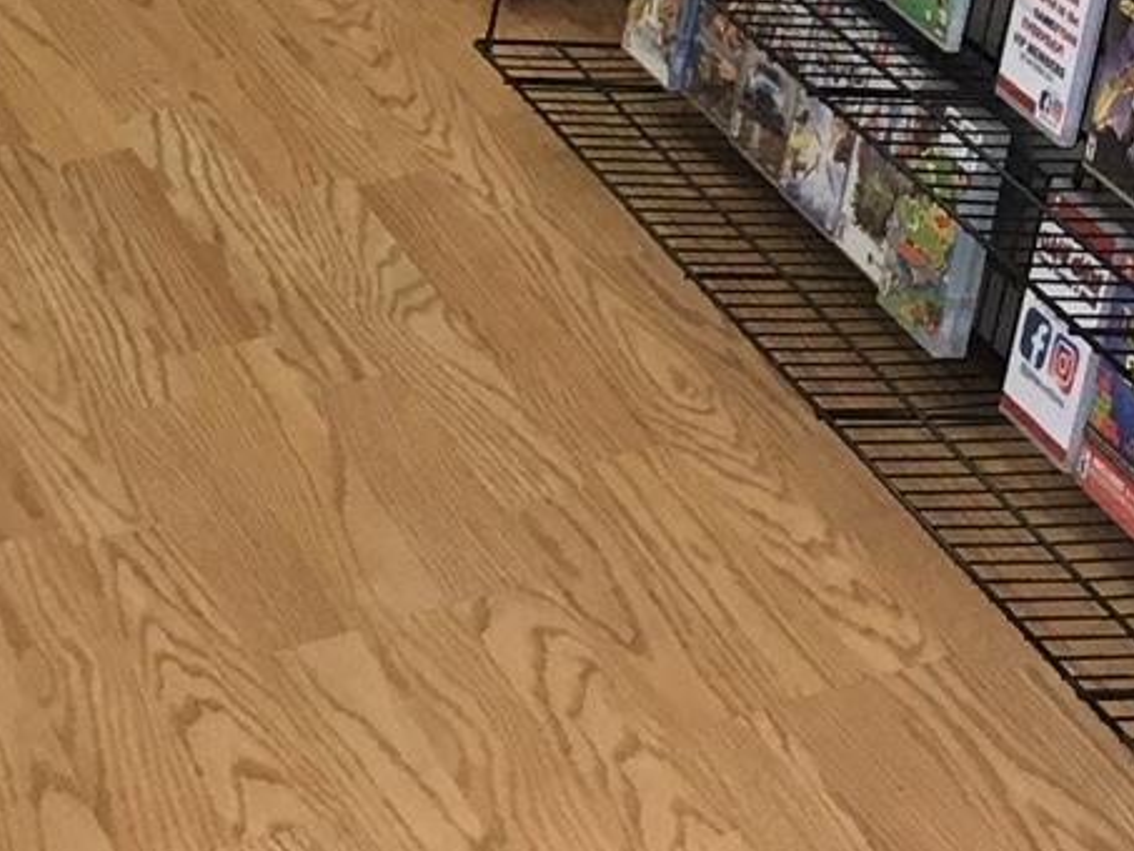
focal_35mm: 129
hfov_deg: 15.0
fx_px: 4227
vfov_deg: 10.4
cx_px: 1139
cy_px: -924
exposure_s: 1/30
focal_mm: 4.15
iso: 32
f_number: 2.2
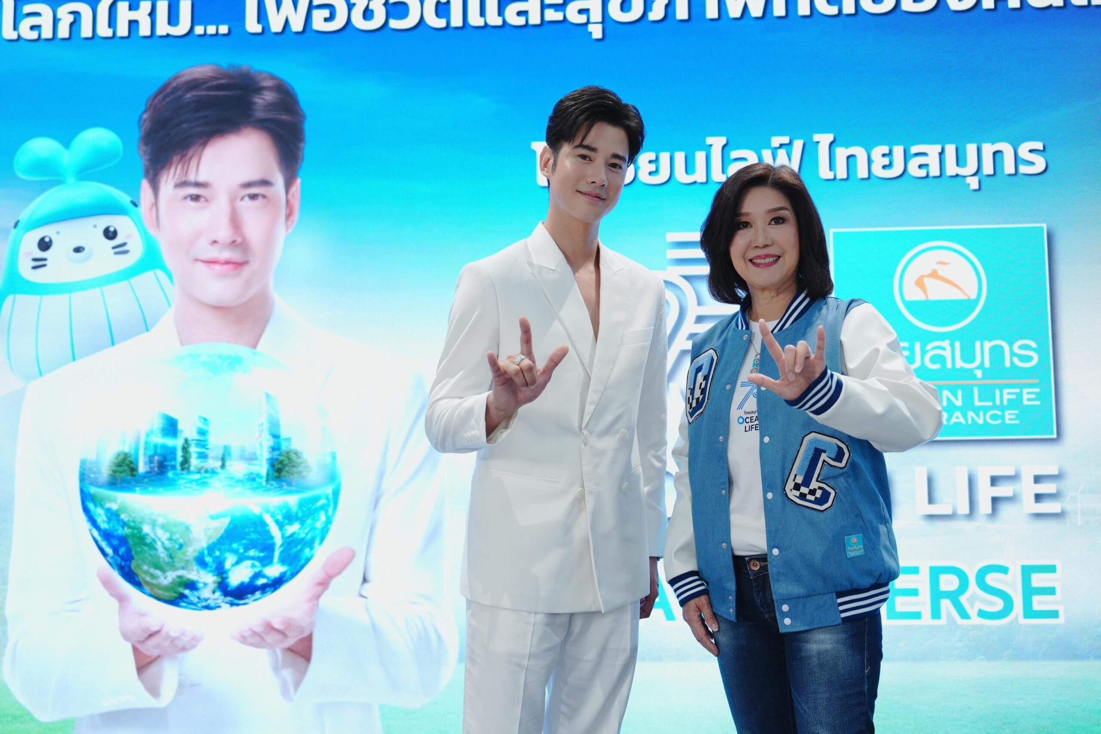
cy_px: 367
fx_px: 1070
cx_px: 550
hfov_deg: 54.4
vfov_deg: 37.9
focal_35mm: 35
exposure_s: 1/80
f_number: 2.8
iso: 500
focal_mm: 35
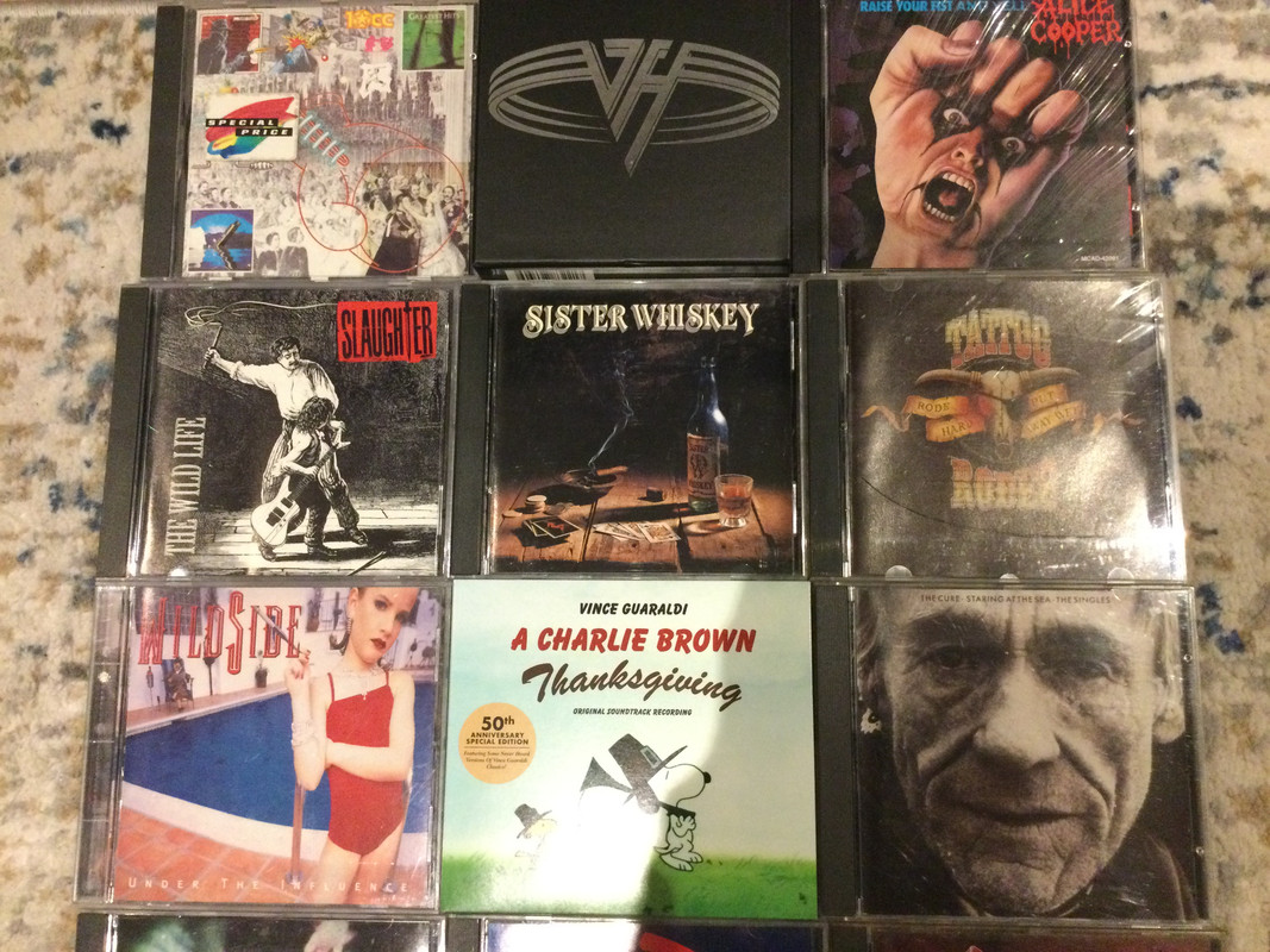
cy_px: 476
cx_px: 635
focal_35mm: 31
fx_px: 1137
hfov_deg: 58.4
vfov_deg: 45.4
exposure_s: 1/15
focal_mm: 3.3
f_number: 2.4
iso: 250
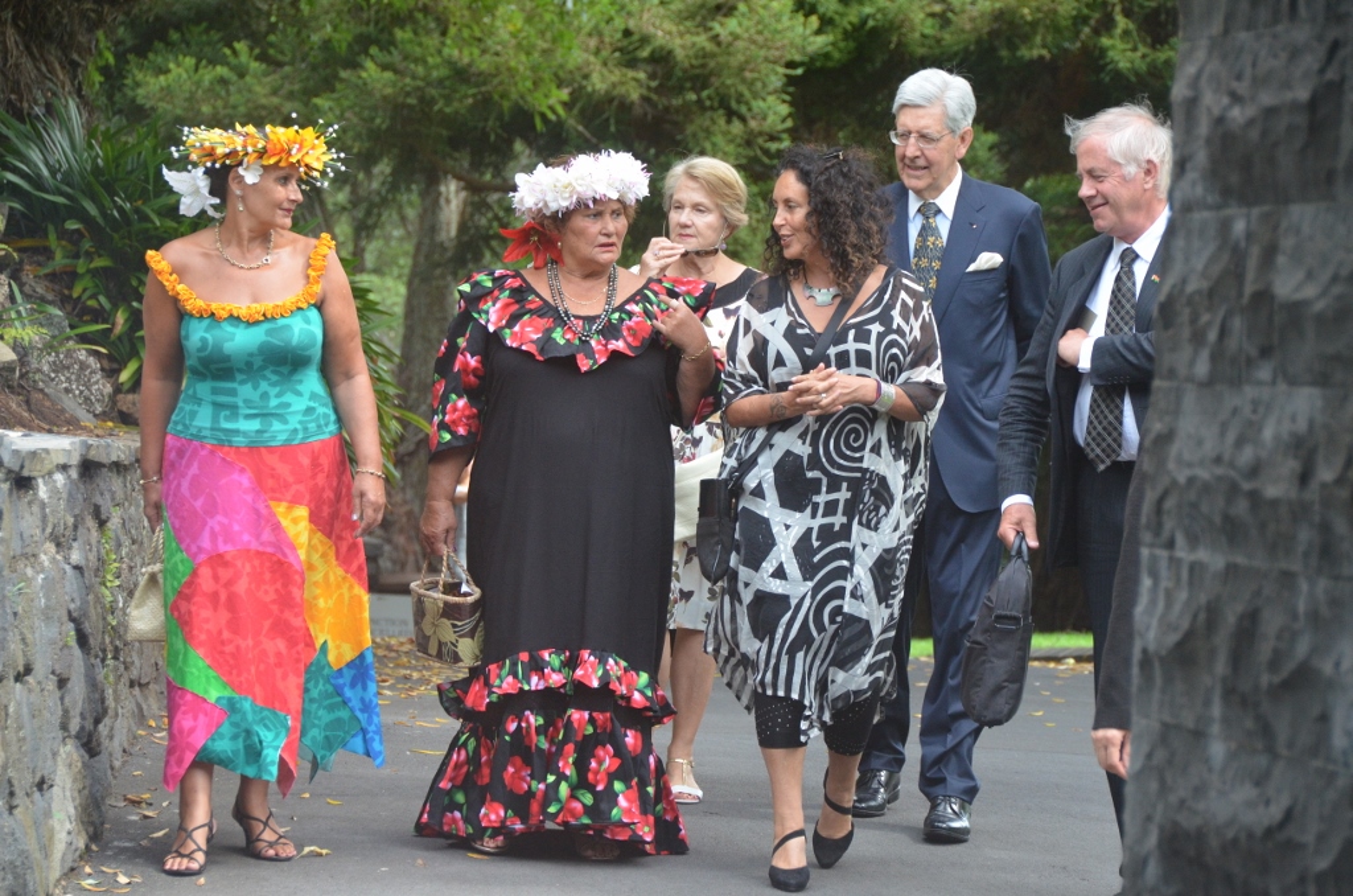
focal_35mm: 158
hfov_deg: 13.1
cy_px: 448
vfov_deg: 8.7
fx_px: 5906
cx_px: 676
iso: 1250
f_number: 6.3
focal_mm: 105
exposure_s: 1/640
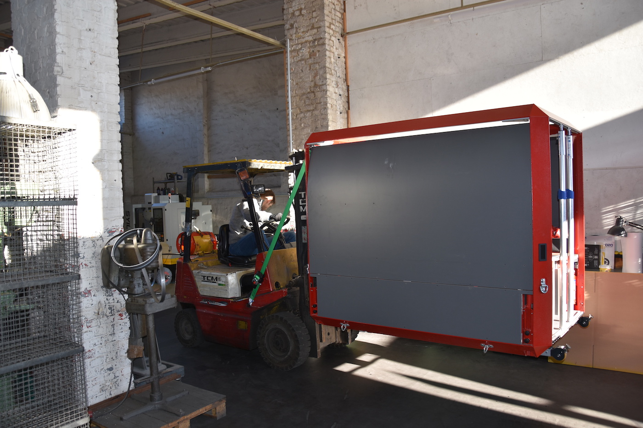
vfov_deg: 47.9
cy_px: 214
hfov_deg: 67.4
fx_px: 482
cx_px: 322
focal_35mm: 27
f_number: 3.5
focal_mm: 18
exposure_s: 1/160
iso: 200
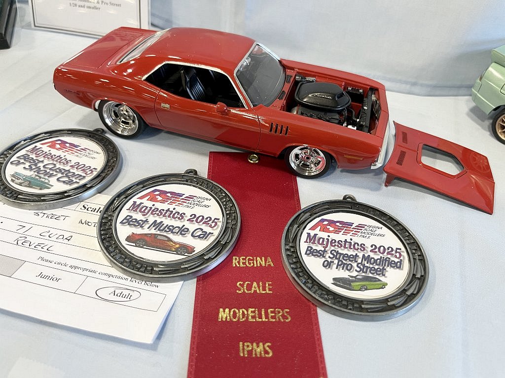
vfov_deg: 53.1
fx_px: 379
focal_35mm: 26
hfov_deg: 67.3
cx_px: 252
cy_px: 189
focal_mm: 5.1
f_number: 1.6
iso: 100
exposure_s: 1/60
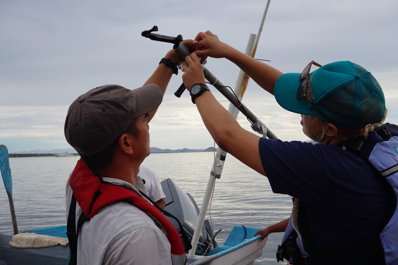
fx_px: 447
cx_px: 199
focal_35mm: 40
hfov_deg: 47.9
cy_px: 132
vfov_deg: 33.0
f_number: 9
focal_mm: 27
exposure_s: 1/80
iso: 100
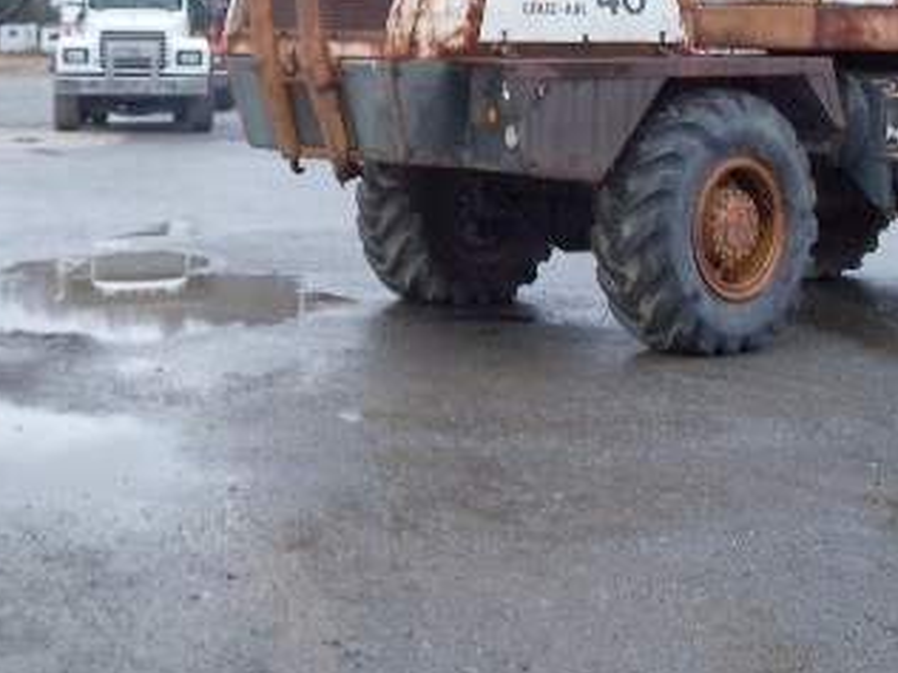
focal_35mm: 75
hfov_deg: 25.9
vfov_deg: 19.5
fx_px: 1946
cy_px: 145
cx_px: 318
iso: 64
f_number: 2.8
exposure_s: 1/20
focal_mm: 7.8
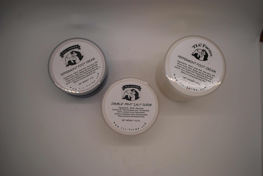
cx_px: 132
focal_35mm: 33
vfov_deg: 40.1
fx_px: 241
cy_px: 88
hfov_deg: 57.2
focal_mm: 22
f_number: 4
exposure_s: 1/500
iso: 200
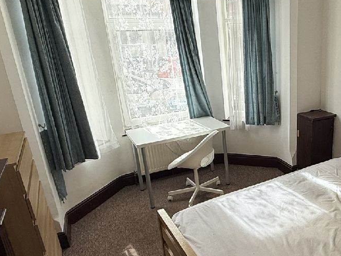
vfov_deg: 44.1
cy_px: 138
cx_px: 271
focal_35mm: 32
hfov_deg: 53.2
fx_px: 315
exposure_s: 1/231
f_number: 2.2
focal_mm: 2.22
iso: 50
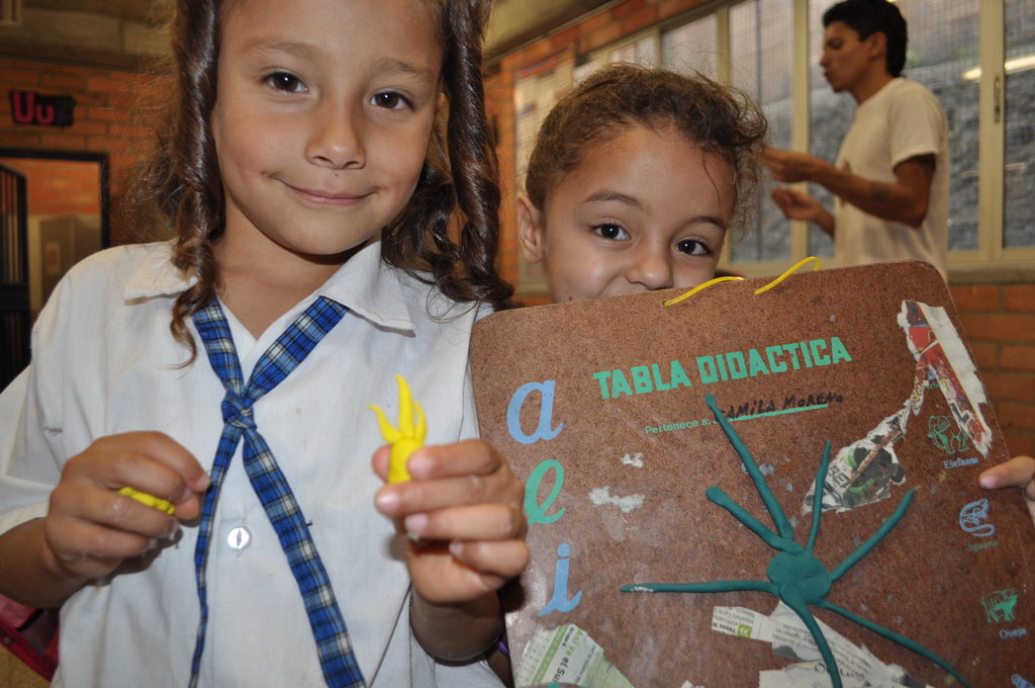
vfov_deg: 47.8
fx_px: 775
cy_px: 344
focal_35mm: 27
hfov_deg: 67.4
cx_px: 518
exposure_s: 1/60
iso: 320
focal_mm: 18
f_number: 3.5
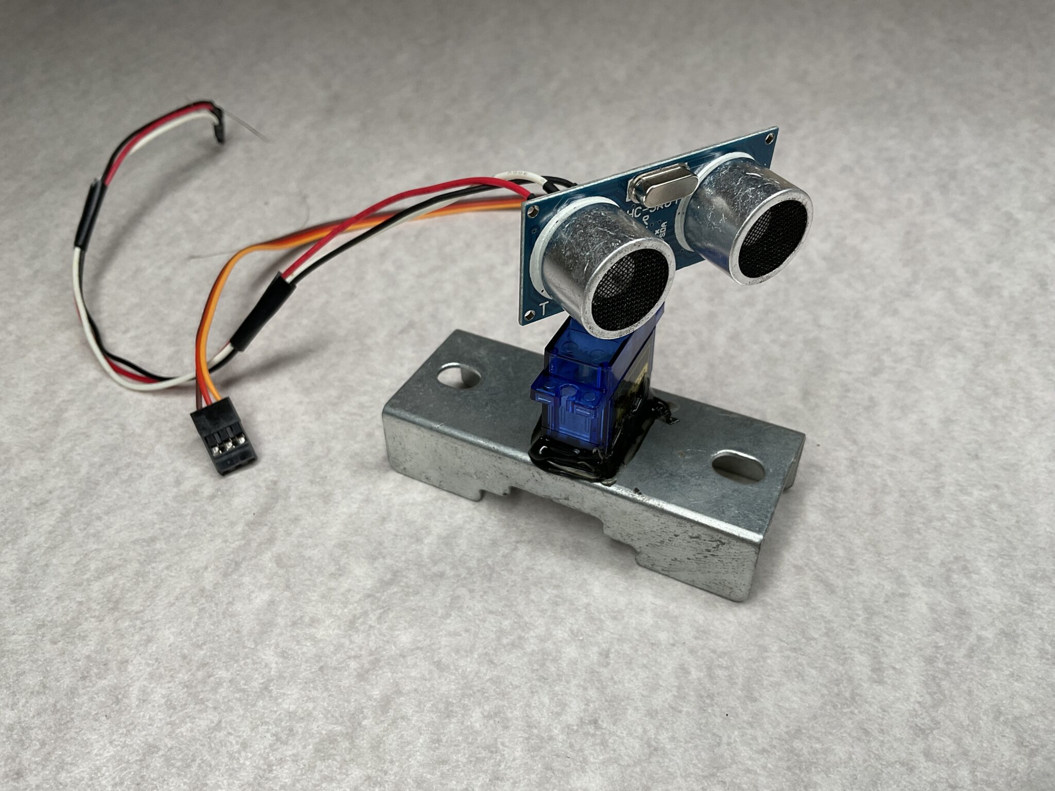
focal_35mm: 29
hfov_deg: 61.7
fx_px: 884
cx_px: 528
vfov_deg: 48.2
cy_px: 396
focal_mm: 3
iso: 40
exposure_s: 1/122
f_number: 1.8
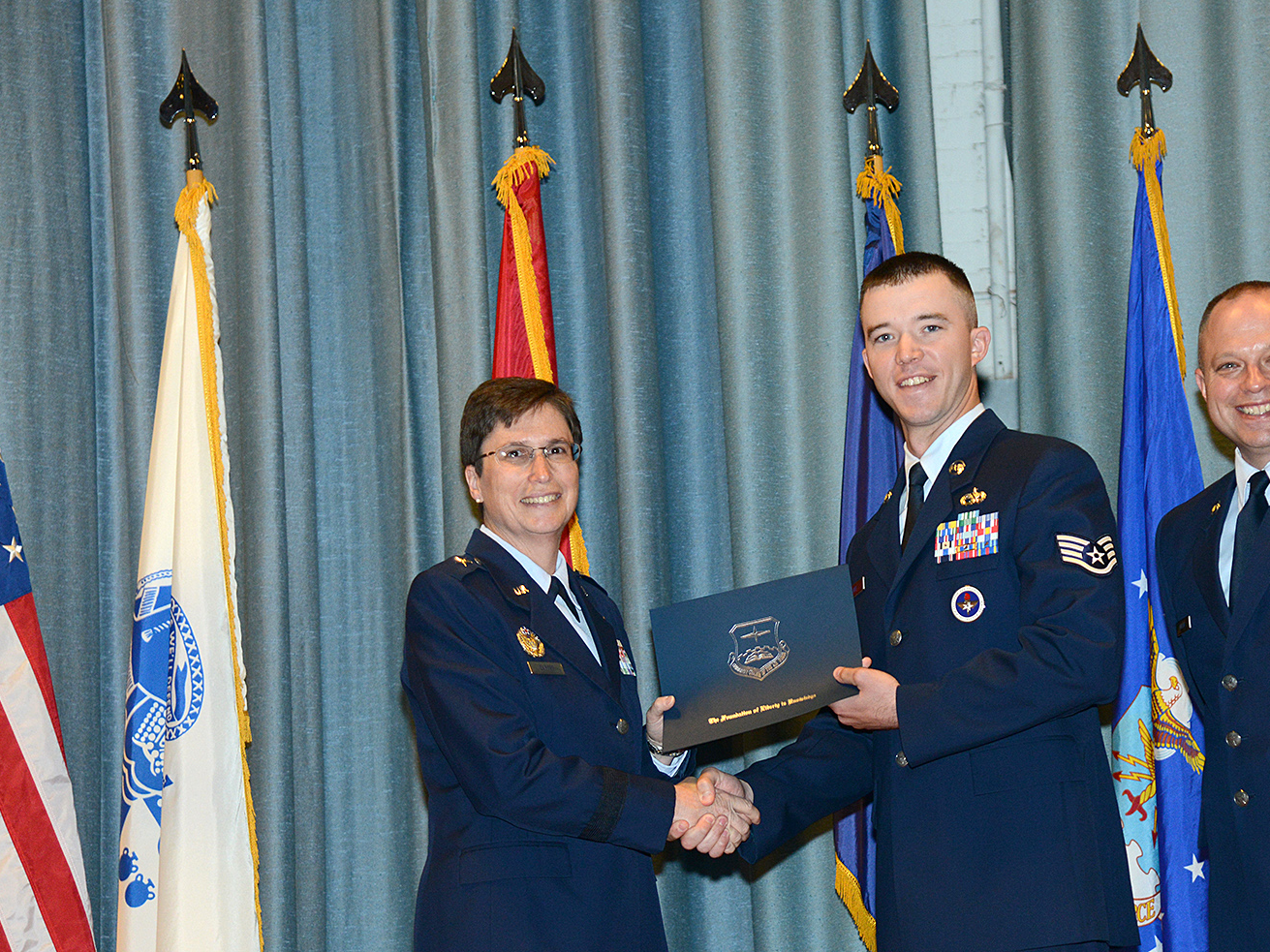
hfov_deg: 19.8
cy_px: 518
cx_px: 854
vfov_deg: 14.9
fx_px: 3632
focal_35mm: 99
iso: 1250
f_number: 4
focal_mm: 75
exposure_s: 1/80
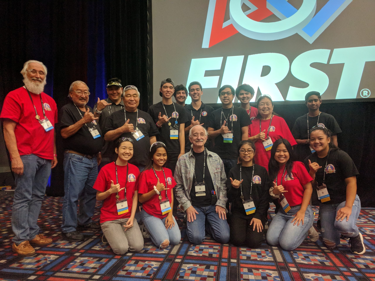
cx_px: 188
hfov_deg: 67.3
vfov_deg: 53.1
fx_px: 282
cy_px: 140
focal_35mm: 26
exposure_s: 1/78.7
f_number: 2
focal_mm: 4.67
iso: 316
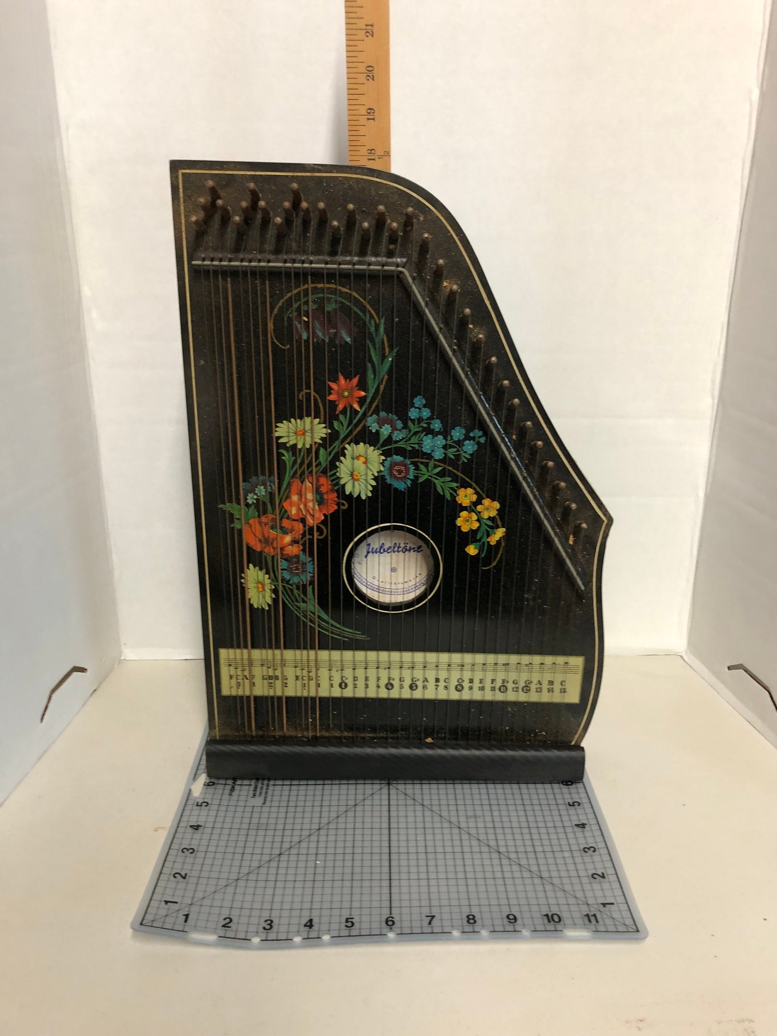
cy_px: 518
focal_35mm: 28
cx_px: 388
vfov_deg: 63.4
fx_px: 838
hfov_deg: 49.7
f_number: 1.8
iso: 50
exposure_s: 1/15
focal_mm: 4
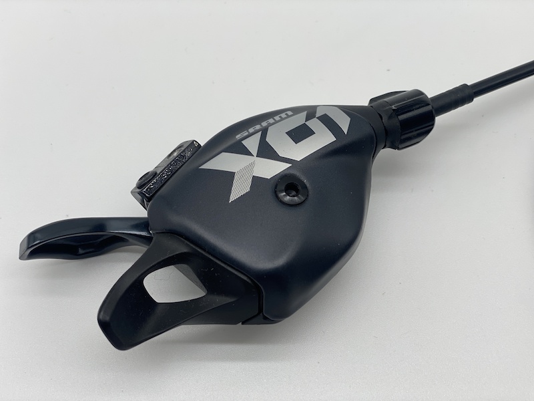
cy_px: 200
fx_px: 802
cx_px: 267
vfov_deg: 28.0
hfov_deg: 36.8
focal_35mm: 52
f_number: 2
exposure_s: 1/144
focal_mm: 6
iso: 20
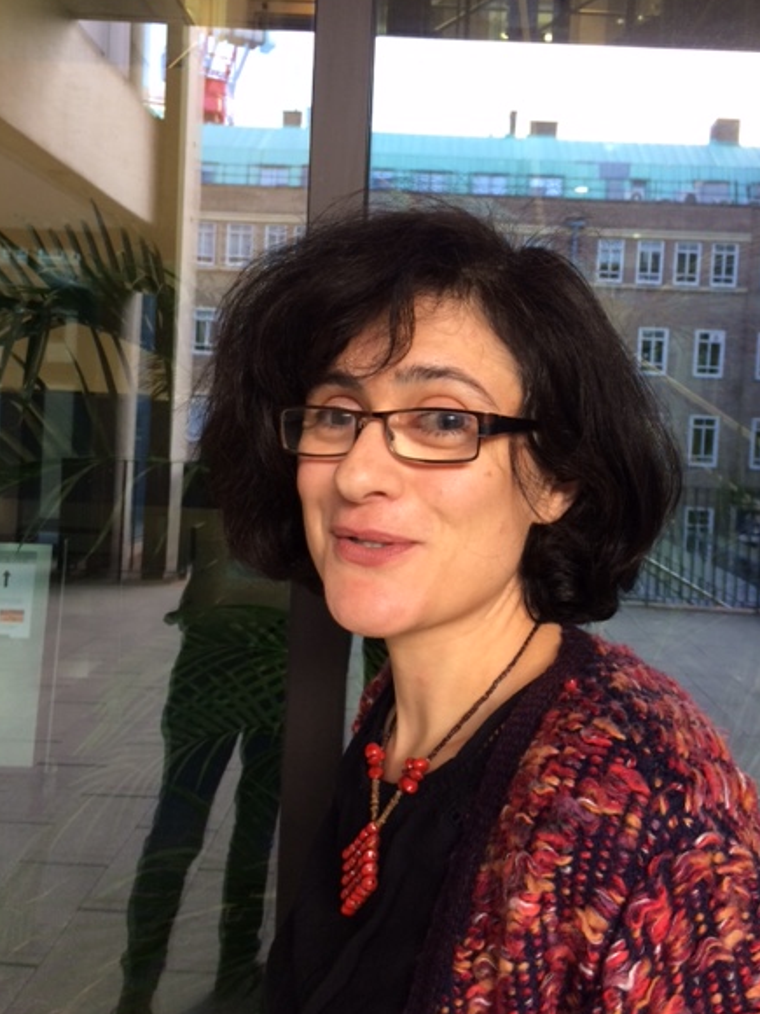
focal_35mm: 32
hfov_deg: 44.1
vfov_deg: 56.8
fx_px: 937
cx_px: 414
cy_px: 477
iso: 50
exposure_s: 1/33
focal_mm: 4.15
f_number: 2.2
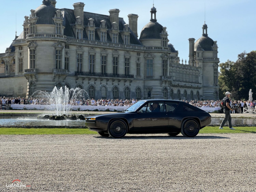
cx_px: 128
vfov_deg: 19.1
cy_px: 96
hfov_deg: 25.3
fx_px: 569
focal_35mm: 77
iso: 25
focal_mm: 9
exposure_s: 1/492
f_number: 2.8
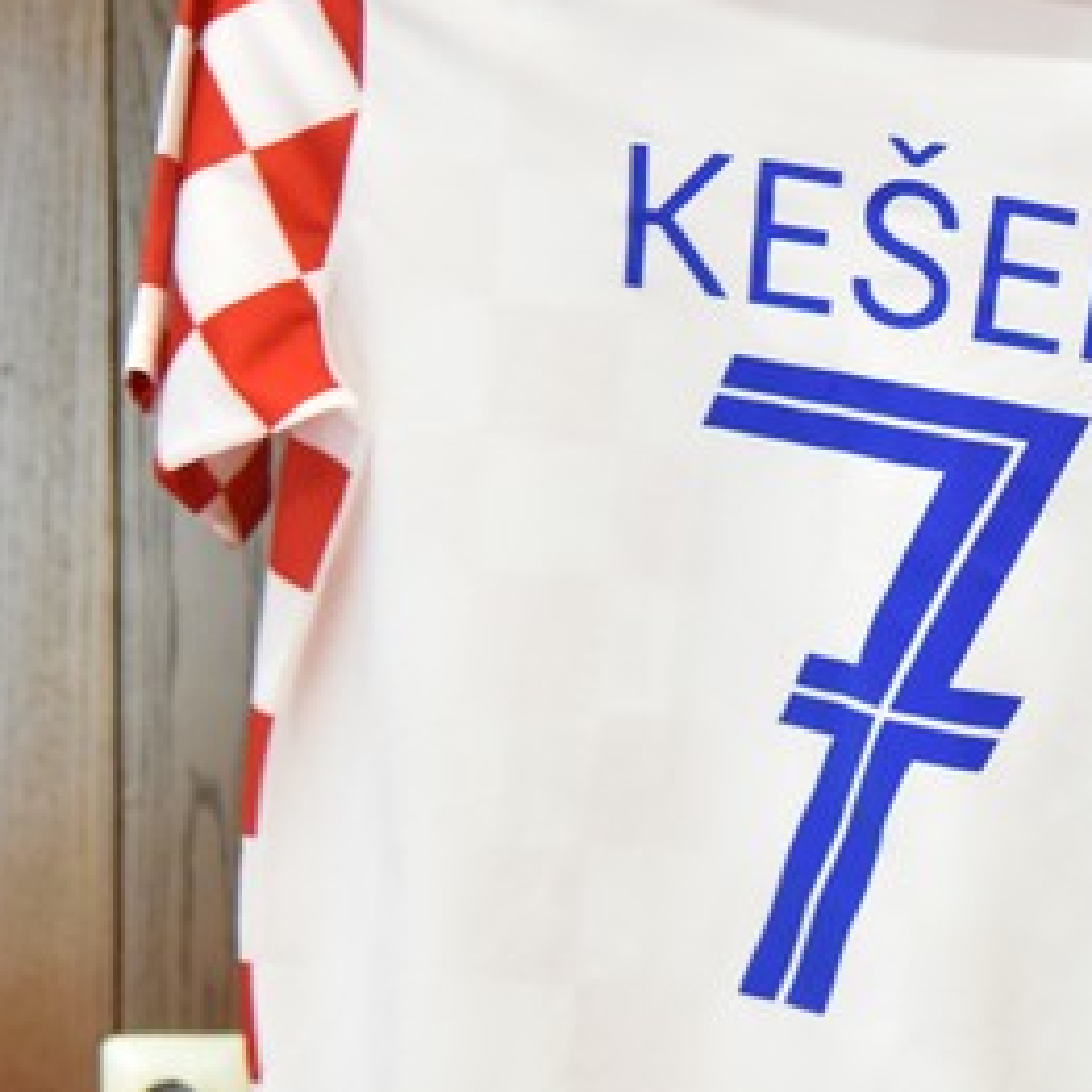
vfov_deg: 9.4
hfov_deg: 9.3
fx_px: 6638
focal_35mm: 186
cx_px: 1317
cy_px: 227
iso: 6400
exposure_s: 1/125
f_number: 4
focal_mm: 70
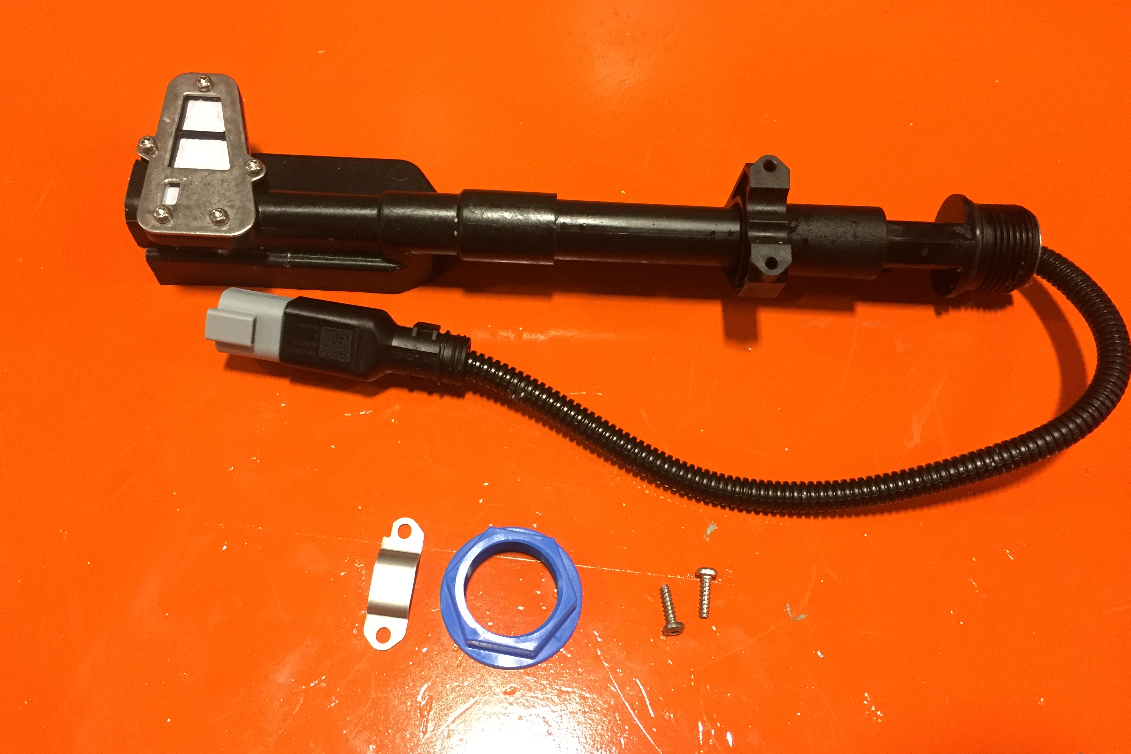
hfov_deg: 60.3
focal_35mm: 31
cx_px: 552
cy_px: 385
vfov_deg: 42.3
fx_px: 974
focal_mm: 4.15
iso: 200
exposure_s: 1/30
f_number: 2.2
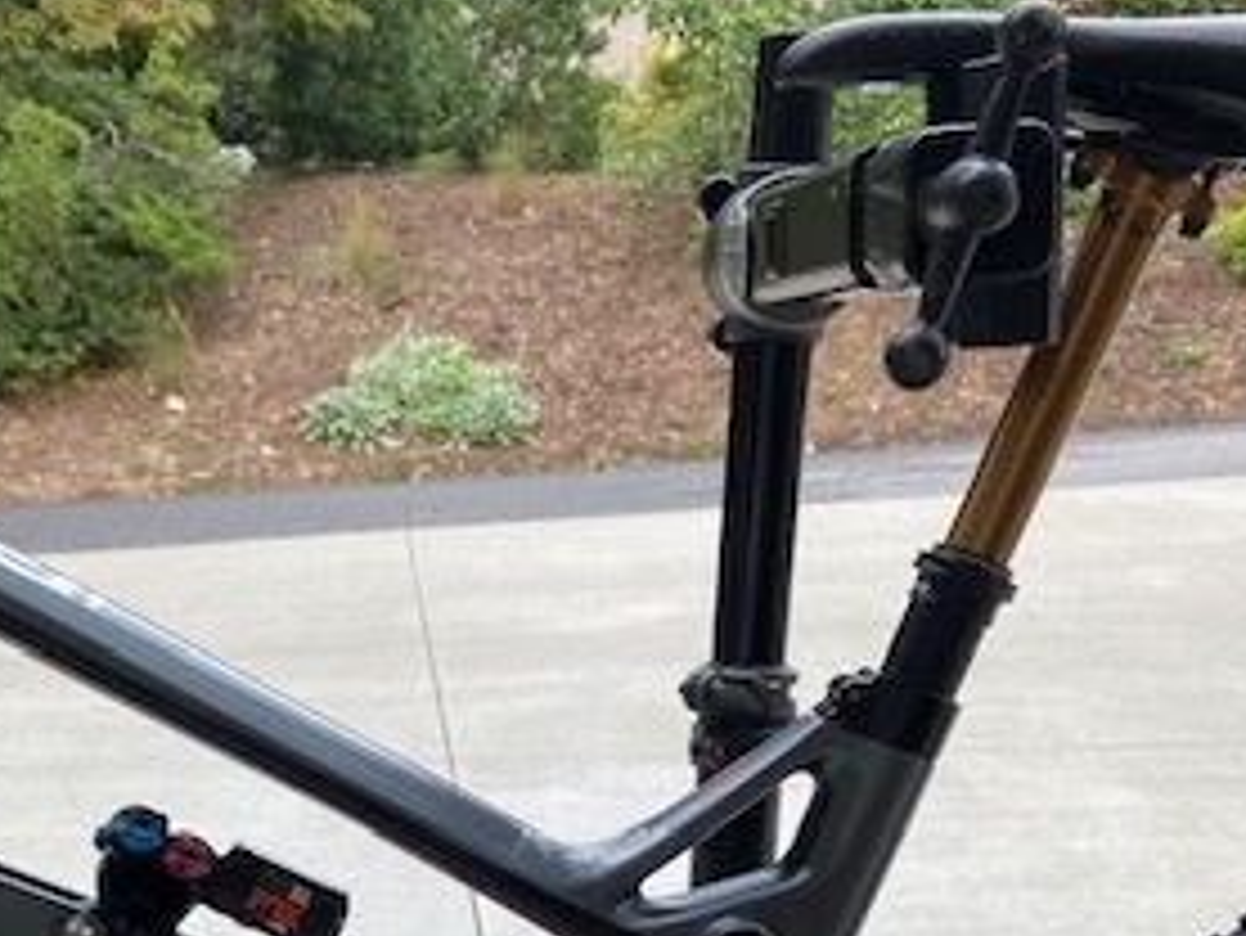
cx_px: 400
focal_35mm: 60
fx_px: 2161
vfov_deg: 23.1
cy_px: 1017
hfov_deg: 31.9
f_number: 1.8
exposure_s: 1/122
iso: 32
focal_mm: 4.25
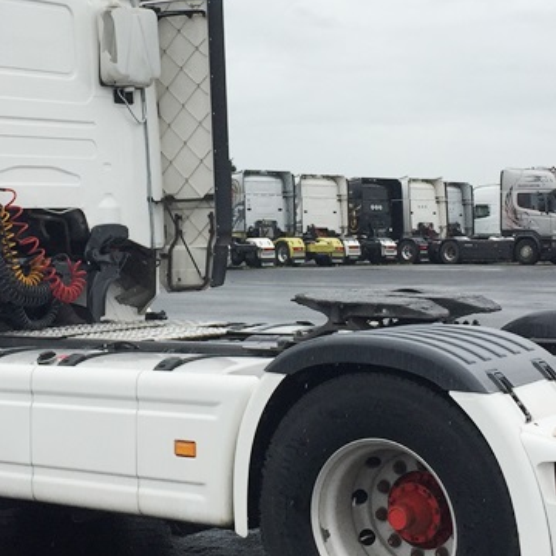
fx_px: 1327
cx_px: 210
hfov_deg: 23.6
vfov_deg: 23.5
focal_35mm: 73
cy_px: 164
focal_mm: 4.15
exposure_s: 1/1582
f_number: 2.2
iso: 32
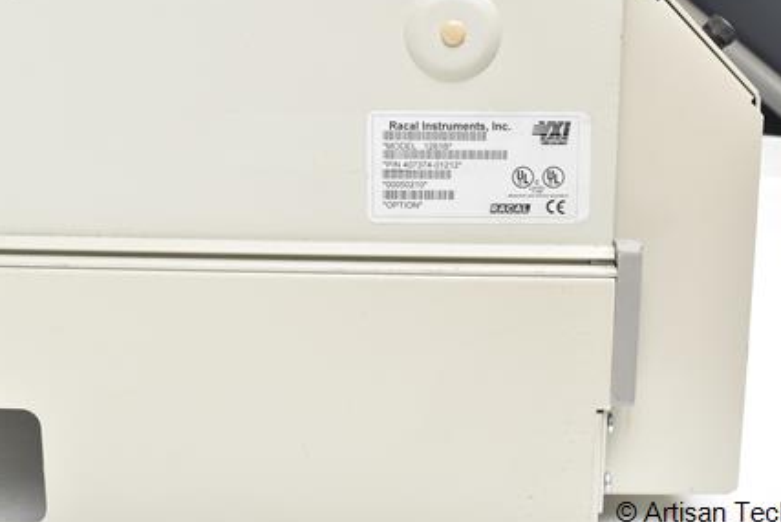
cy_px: 165
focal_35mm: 53
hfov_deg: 37.7
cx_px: 423
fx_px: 1144
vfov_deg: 25.5
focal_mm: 25
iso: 200
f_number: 11
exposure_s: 1/200
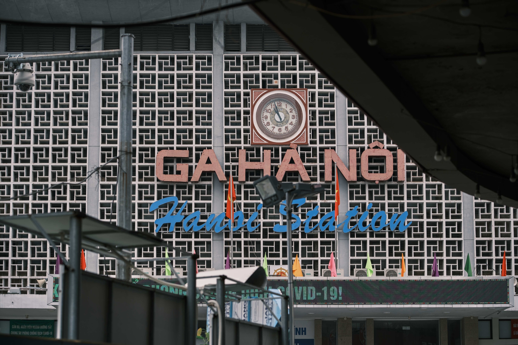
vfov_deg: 16.3
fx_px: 1208
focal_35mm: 84
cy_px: 172
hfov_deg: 24.2
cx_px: 259
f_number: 2.8
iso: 80
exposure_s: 1/1250
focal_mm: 56
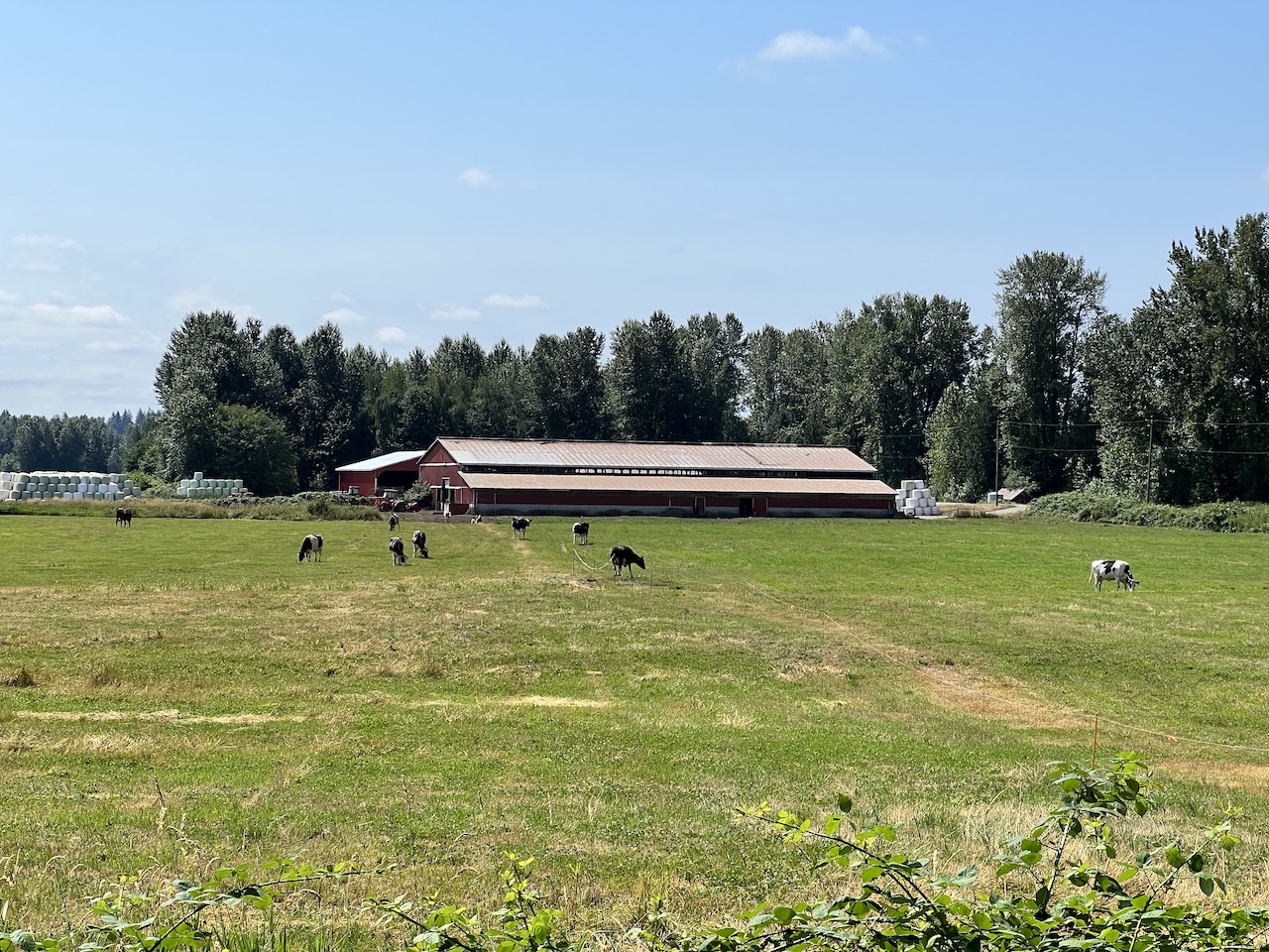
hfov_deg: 25.3
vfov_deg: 19.1
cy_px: 476
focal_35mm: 77
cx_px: 634
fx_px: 2823
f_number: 2.8
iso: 32
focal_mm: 9
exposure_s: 1/1119
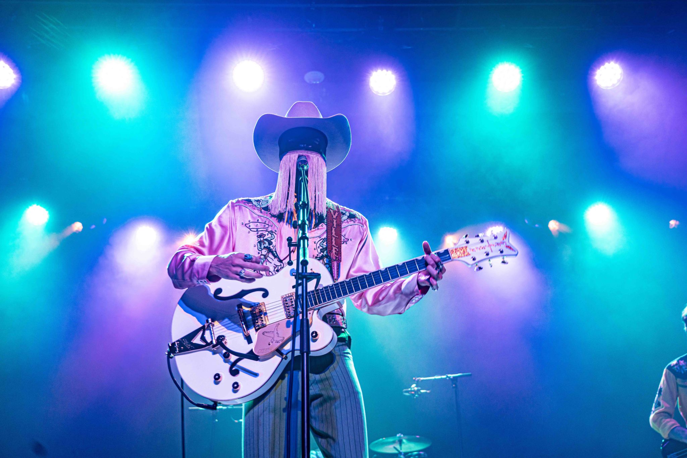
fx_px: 763
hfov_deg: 48.5
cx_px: 344
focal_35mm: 40
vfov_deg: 33.4
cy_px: 229
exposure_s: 1/80
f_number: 4
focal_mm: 40
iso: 640
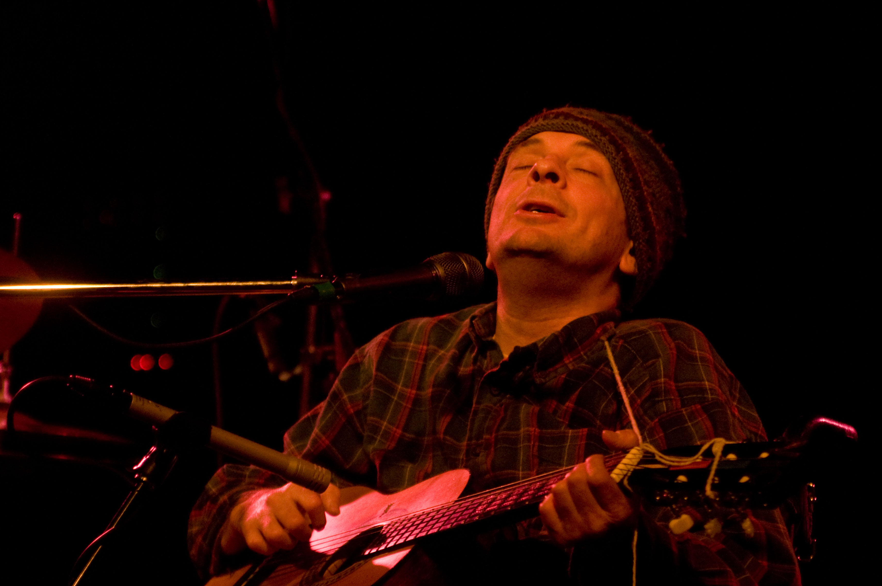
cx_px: 508
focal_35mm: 131
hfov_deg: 15.7
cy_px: 326
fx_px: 3206
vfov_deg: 10.4
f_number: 2.8
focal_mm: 70
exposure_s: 1/80
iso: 800
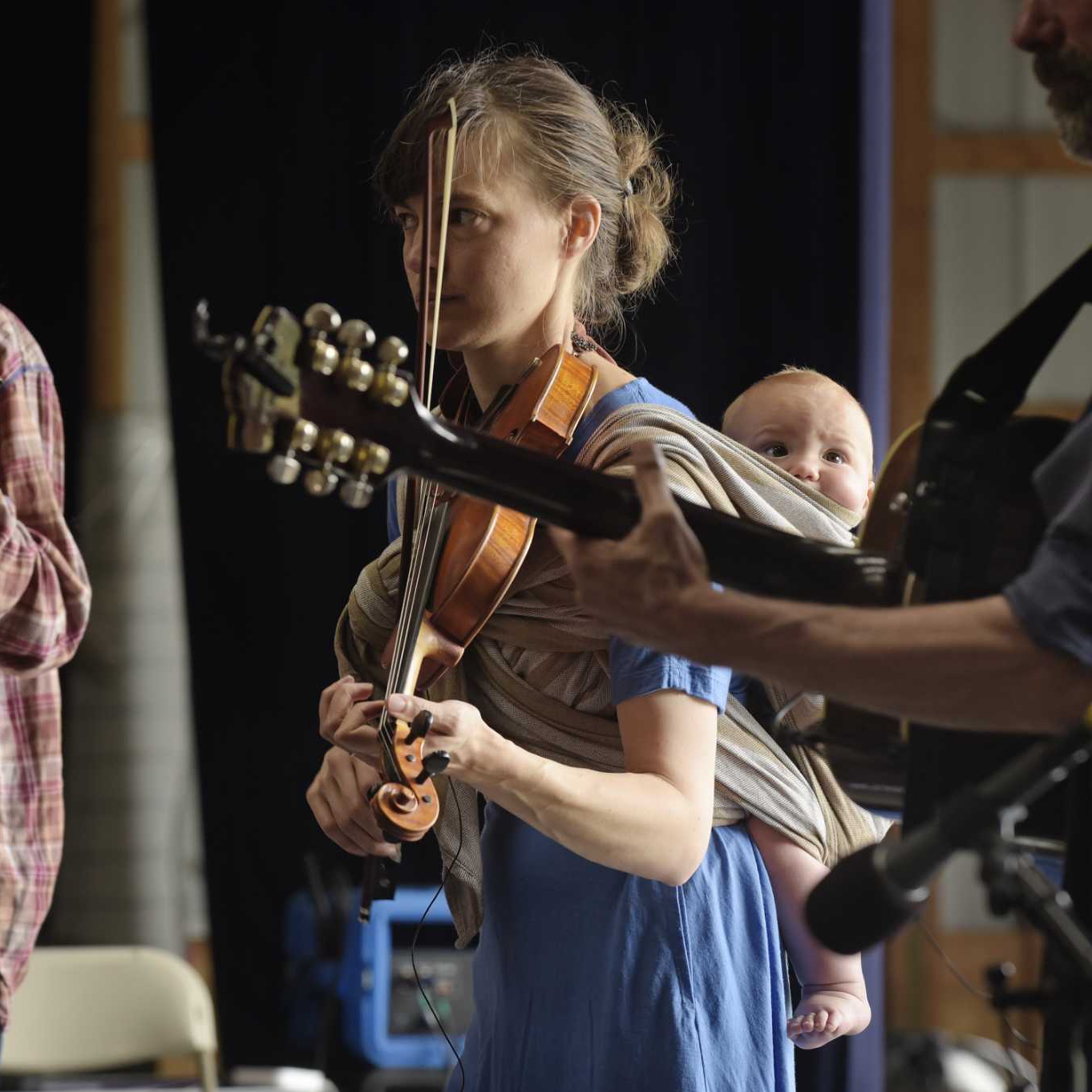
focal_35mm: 179
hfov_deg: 9.8
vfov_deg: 9.8
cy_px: 547
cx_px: 426
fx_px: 6389
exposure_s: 1/125
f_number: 3.2
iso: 800
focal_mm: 140
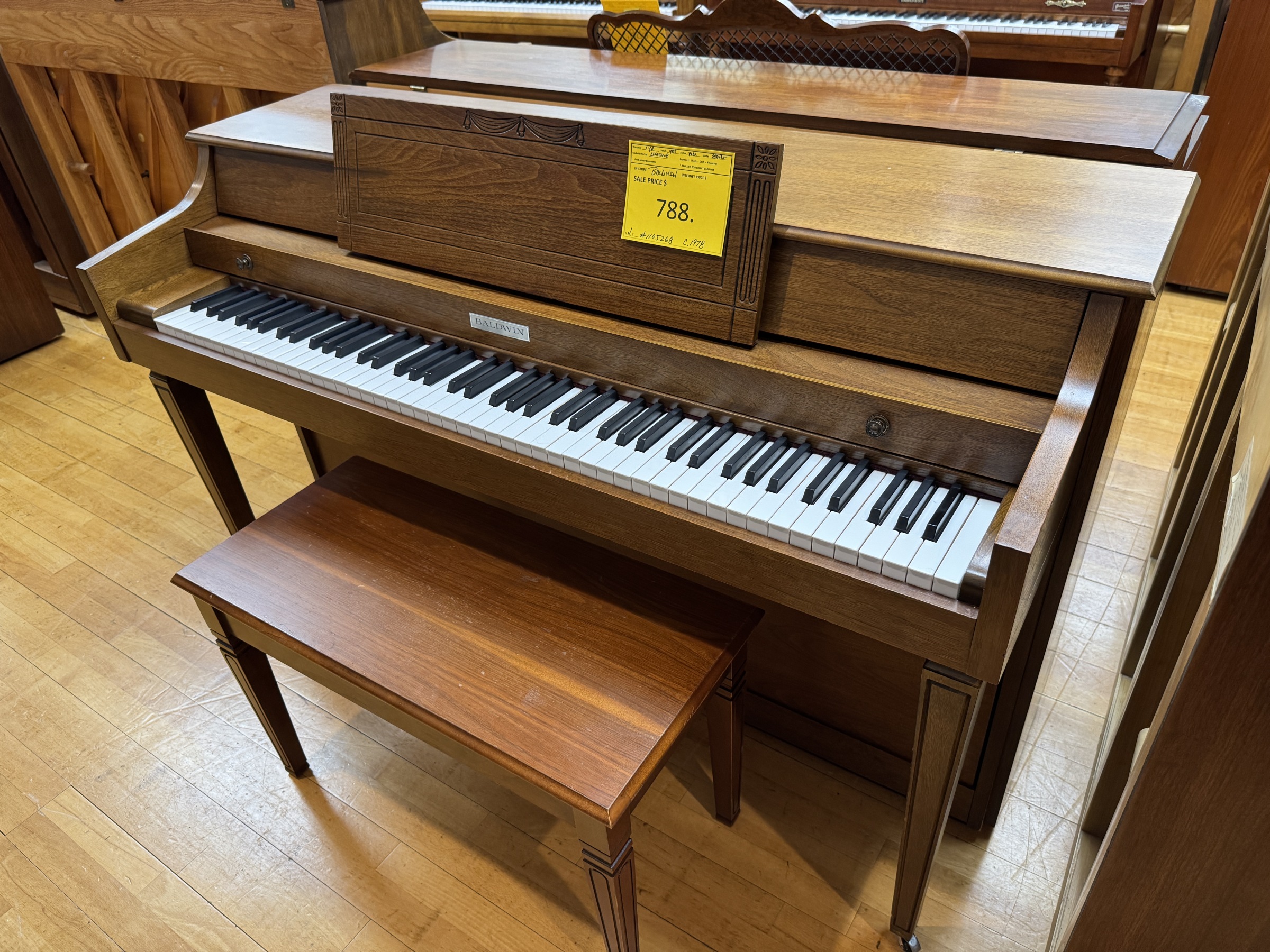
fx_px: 881
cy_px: 476
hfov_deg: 71.6
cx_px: 635
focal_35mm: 24
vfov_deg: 56.8
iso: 250
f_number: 1.78
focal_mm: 6.76
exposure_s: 1/60
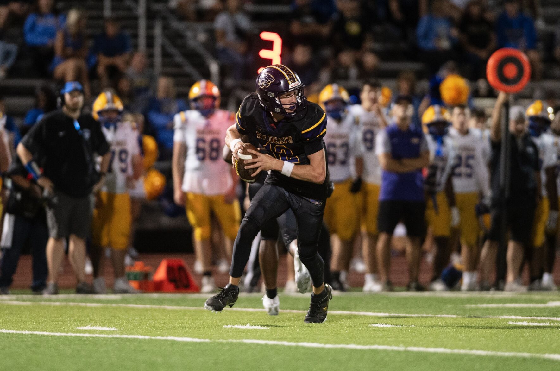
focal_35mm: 300
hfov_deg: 6.9
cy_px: 186
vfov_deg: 4.6
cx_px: 280
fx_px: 4657
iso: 5000
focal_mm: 300
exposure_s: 1/800
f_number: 3.2
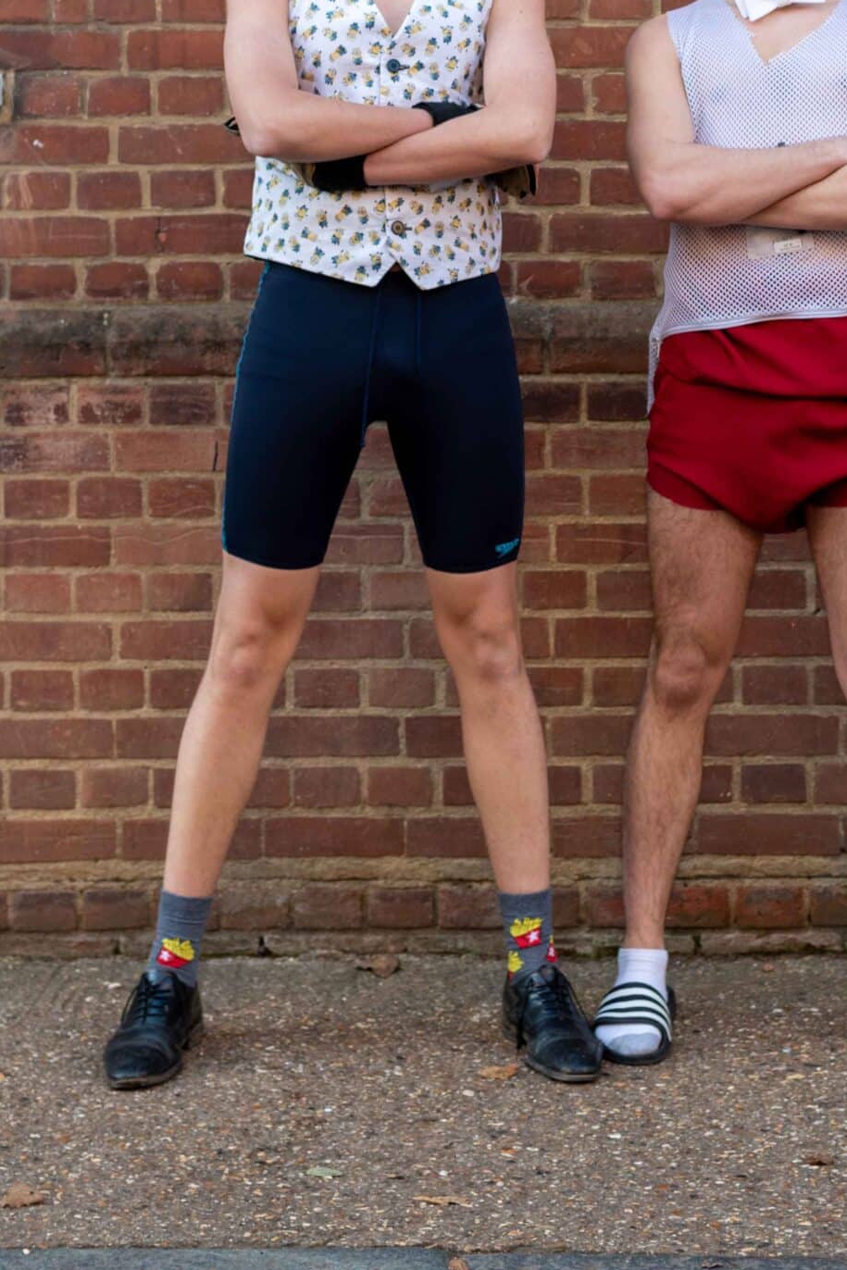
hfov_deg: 14.0
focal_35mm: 98
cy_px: 96
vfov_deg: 20.4
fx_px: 3455
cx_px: 537
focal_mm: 35
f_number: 2.5
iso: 200
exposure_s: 1/400
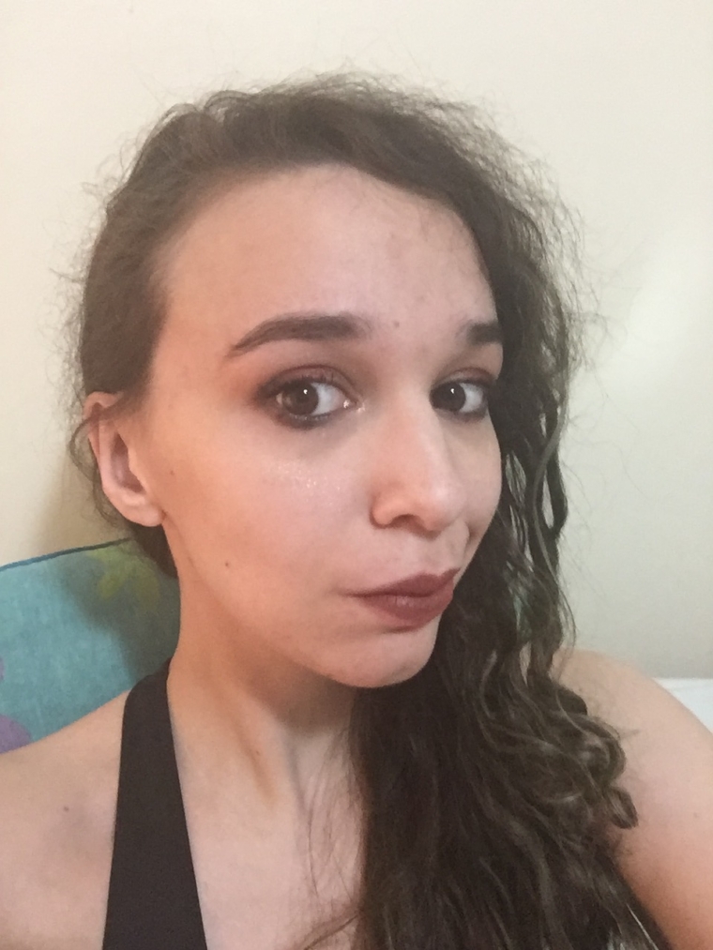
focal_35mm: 31
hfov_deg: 45.5
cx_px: 356
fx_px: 851
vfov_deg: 58.3
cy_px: 475
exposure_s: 1/20
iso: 320
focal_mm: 2.65
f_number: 2.2
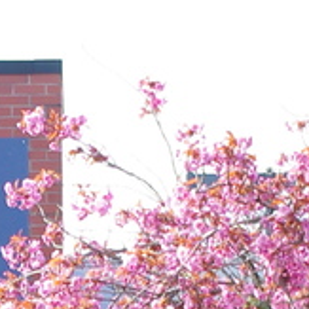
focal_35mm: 402
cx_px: -40
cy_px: 721
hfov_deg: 4.3
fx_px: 4060
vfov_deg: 4.3
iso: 100
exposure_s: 1/90
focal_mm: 42.5
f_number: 6.7
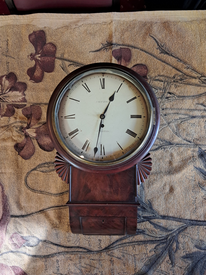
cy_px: 138
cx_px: 103
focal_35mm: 27
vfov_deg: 65.3
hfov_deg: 51.4
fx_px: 214
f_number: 1.8
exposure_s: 1/50
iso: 400
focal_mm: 4
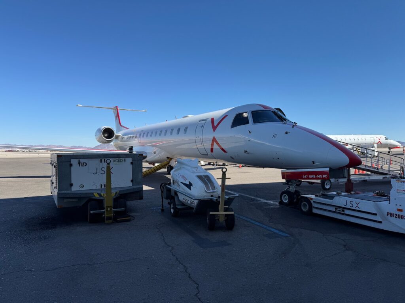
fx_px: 281
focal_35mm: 24
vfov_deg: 56.8
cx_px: 202
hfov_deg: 71.6
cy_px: 152
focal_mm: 6.76
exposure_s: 1/3597
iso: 80
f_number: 1.78
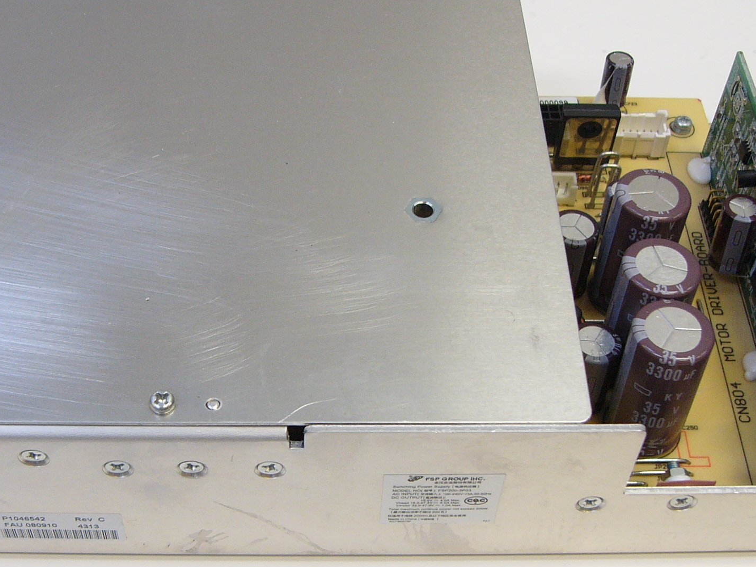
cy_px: 333
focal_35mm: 58
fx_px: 1267
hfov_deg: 33.1
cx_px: 292
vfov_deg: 25.2
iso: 150
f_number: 2.8
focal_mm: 6
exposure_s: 1/40
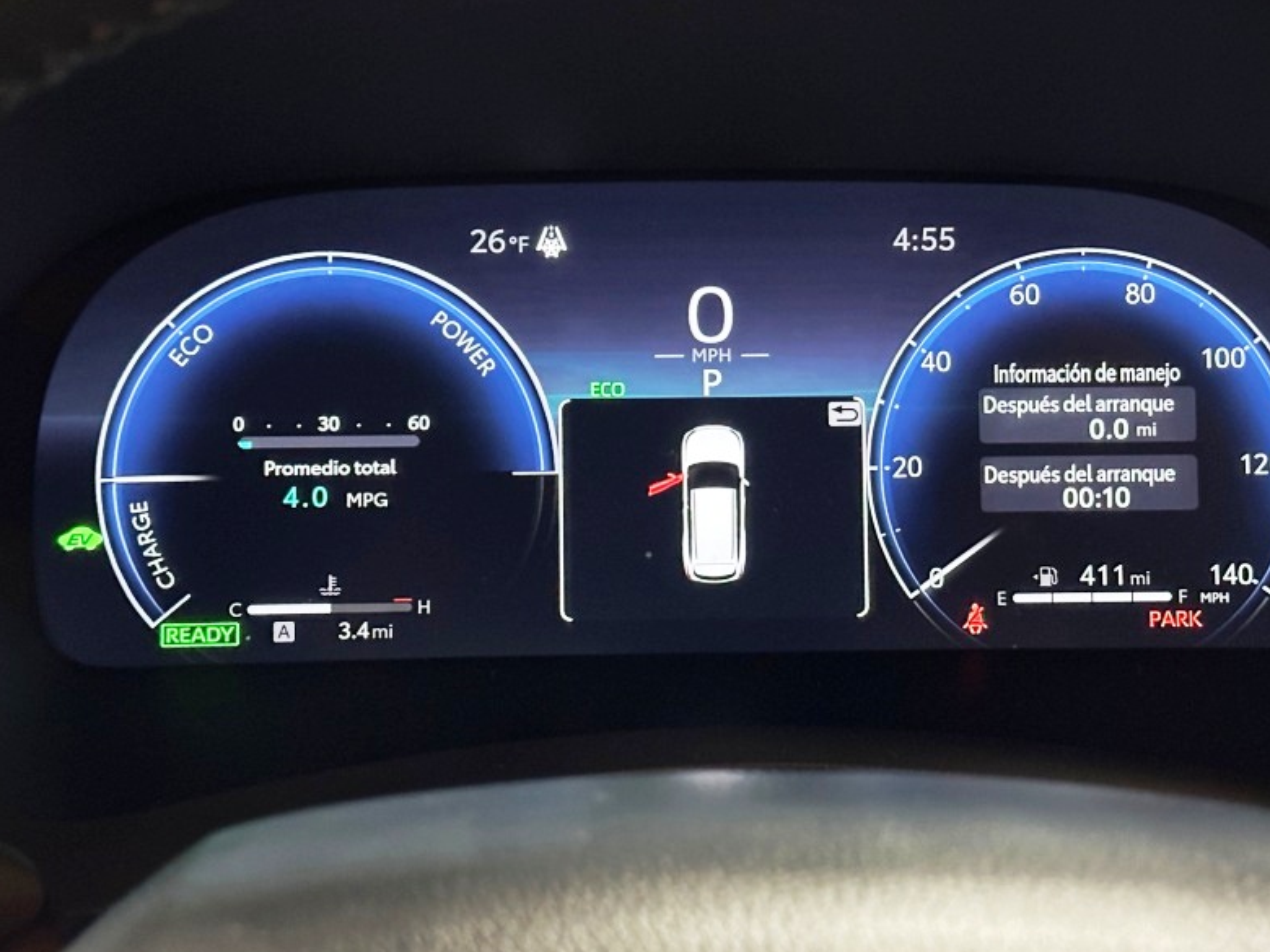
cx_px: 713
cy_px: 465
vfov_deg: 23.3
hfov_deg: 30.7
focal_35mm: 63
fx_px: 2311
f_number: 1.78
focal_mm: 6.86
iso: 640
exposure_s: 1/30
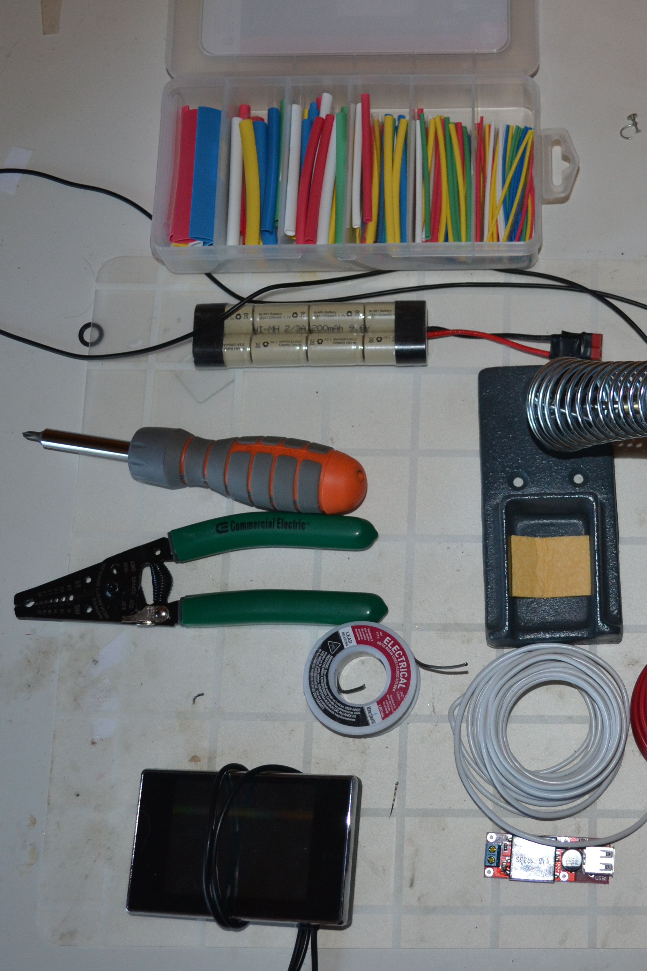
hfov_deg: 26.0
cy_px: 482
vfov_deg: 39.6
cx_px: 600
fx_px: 1348
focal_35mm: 50
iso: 450
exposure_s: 1/60
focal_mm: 22
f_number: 3.8
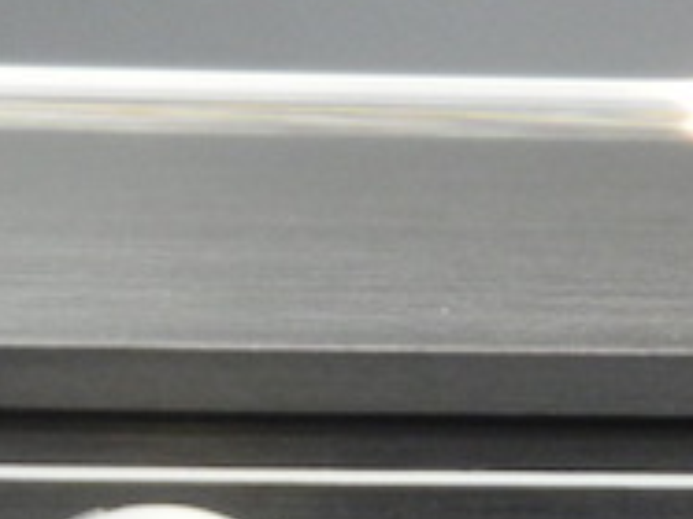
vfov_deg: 2.7
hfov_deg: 3.6
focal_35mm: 539
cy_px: 1194
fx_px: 10784
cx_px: 1416
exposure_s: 1/7.3
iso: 400
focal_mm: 22.5
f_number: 4.5
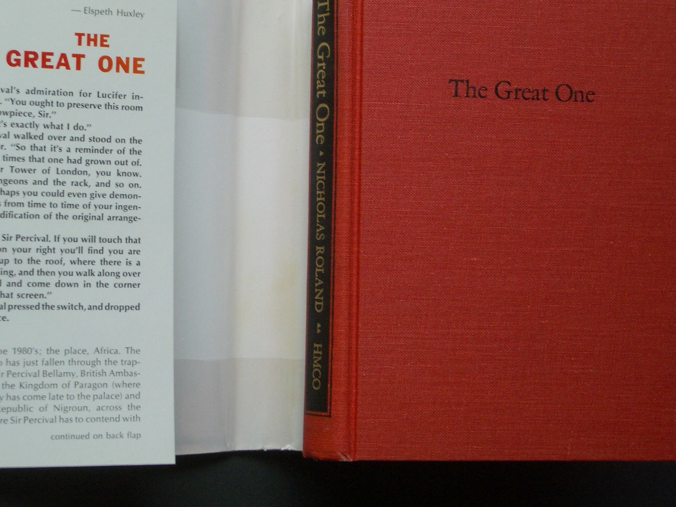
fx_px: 1445
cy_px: 213
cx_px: 288
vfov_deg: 19.9
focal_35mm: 74
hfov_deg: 26.3
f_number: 3.5
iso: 100
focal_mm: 10.2
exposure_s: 1/30
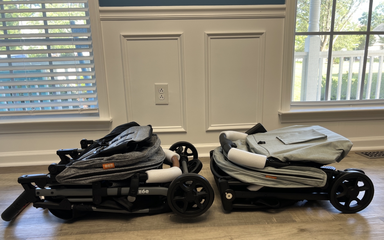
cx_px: 193
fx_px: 293
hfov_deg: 66.5
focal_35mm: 28
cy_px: 138
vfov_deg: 44.4
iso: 100
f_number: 1.5
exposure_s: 1/121
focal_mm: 5.7
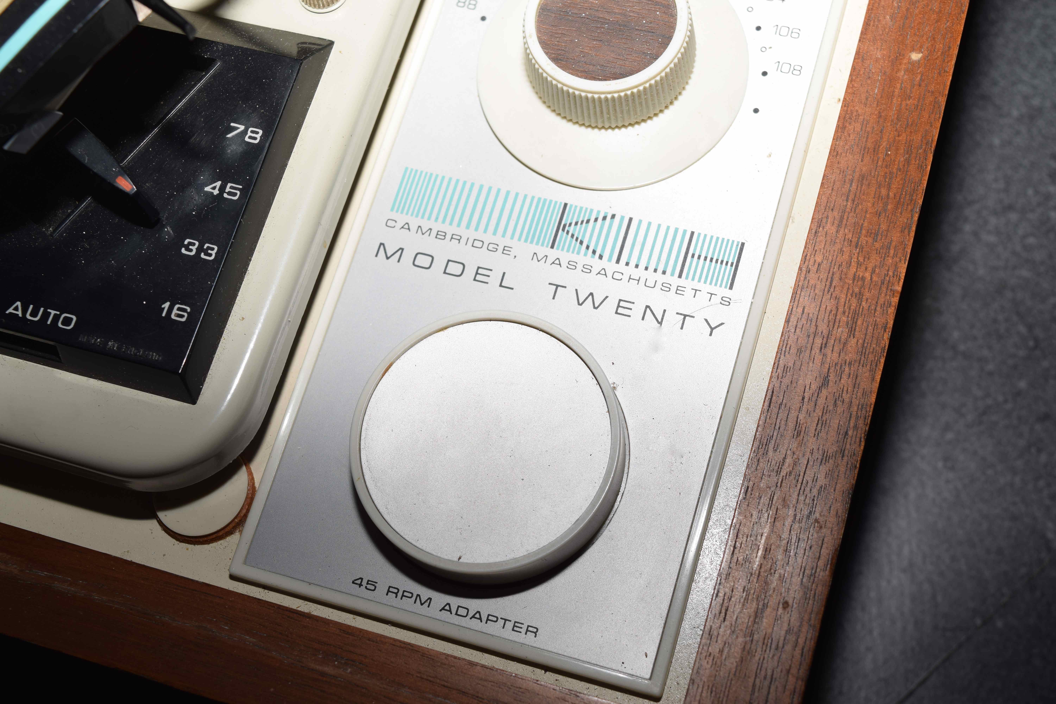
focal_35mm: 54
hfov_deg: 36.9
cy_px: 352
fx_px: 1584
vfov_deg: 25.1
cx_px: 528
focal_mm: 36
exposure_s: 1/60
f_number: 8
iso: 100
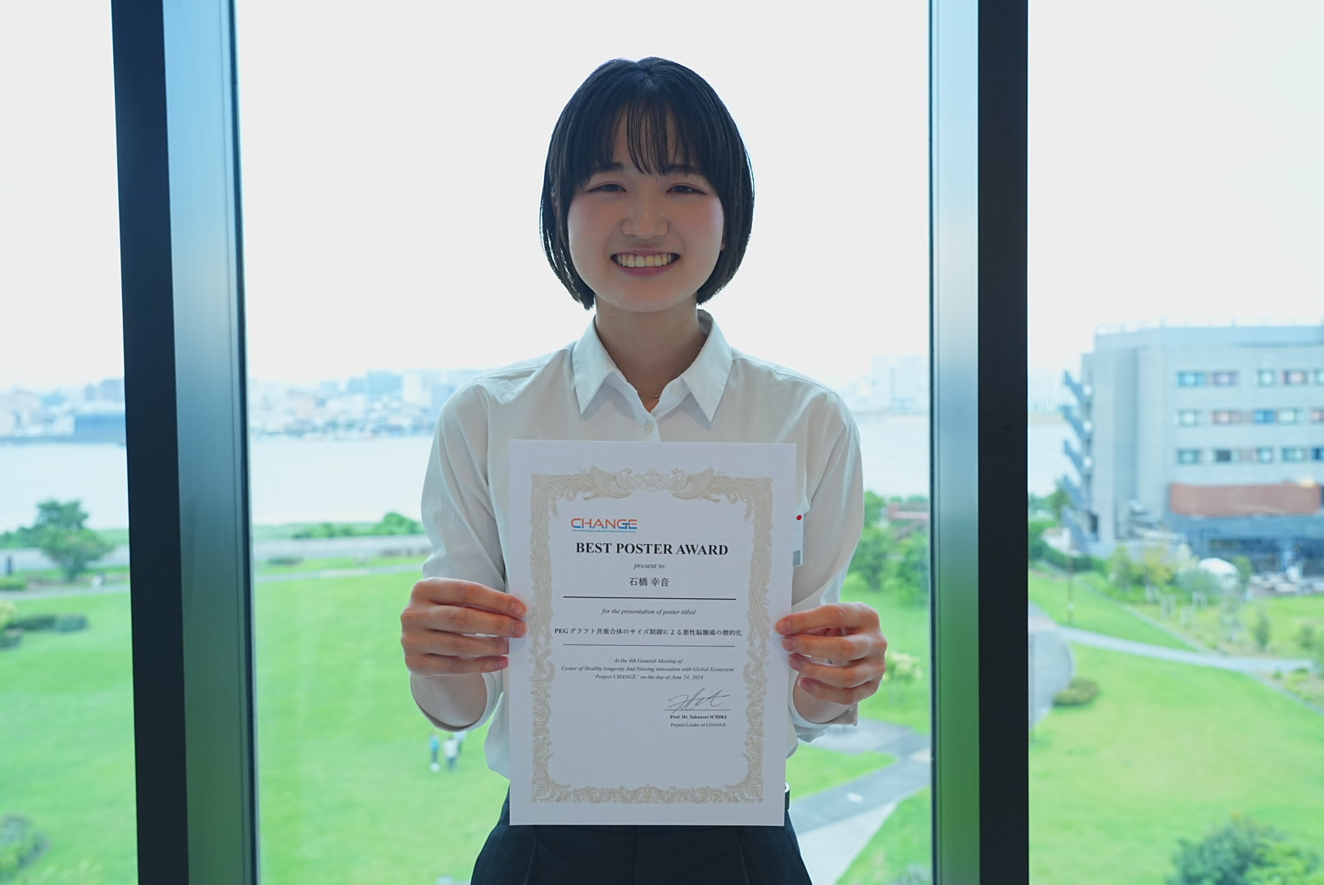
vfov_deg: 38.9
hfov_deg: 55.8
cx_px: 662
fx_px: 1251
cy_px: 442
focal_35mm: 34
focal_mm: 34
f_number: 5.6
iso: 1600
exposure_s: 1/100
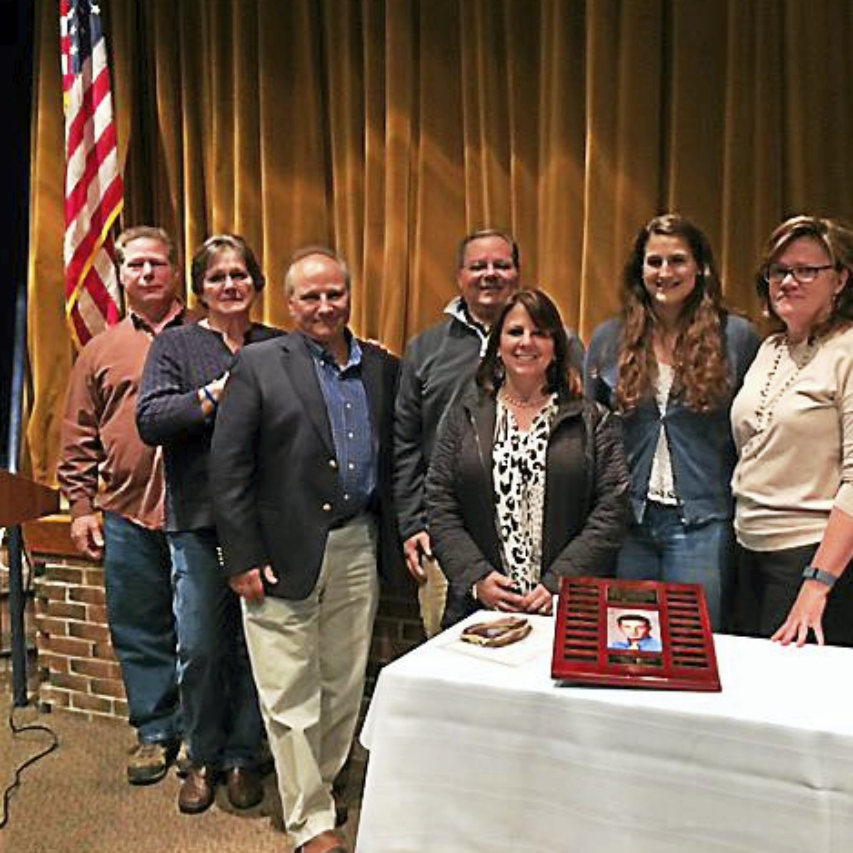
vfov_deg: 47.2
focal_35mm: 35
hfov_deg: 47.0
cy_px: 424
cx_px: 507
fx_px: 976
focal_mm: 4.15
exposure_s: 1/30
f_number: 2.2
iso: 200
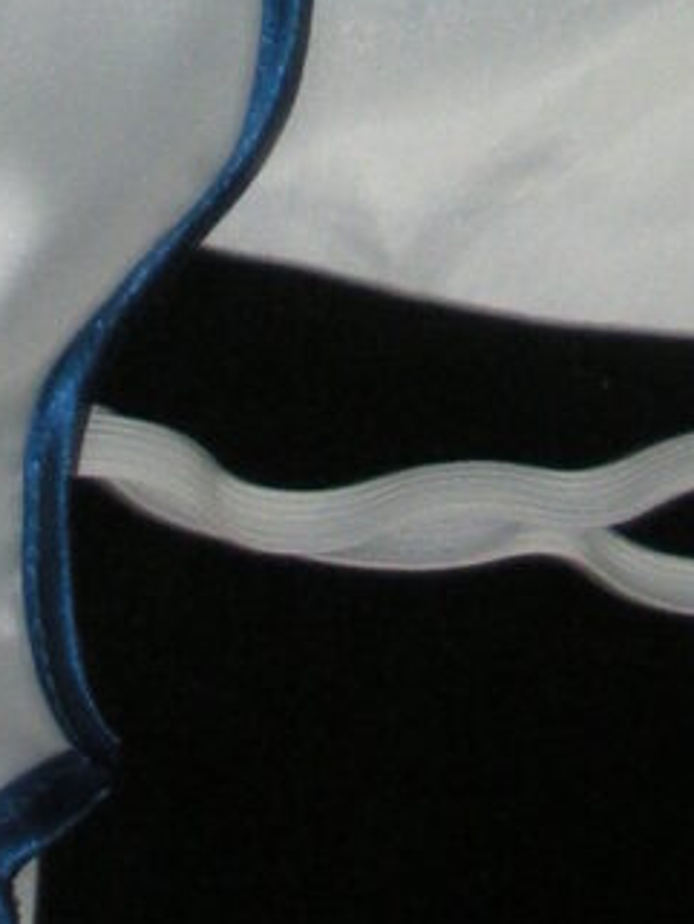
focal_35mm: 223
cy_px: -1085
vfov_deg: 8.3
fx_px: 5957
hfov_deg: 6.6
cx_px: 792
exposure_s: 1/30
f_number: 3.5
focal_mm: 6.3
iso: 200
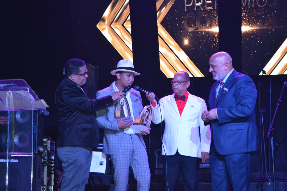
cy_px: 96
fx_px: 550
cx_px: 144
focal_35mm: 69
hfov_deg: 29.3
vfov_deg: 19.7
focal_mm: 46
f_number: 5
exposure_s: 1/60
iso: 560
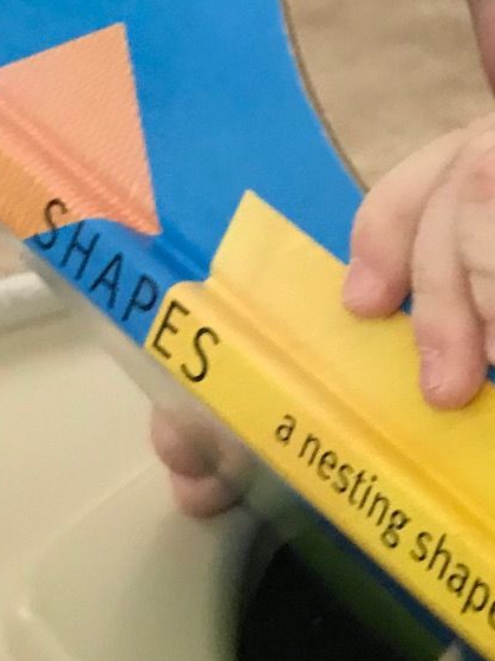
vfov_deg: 18.7
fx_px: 1926
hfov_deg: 13.7
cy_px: -61
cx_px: 745
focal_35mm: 101
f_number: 1.8
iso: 100
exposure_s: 1/7
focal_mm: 3.99
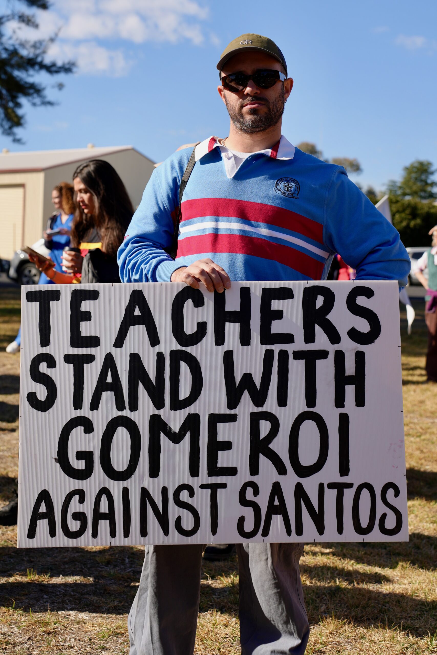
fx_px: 983
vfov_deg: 36.9
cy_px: 328
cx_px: 218
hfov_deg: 25.1
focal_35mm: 54
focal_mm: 54
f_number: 4.5
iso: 100
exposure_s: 1/640
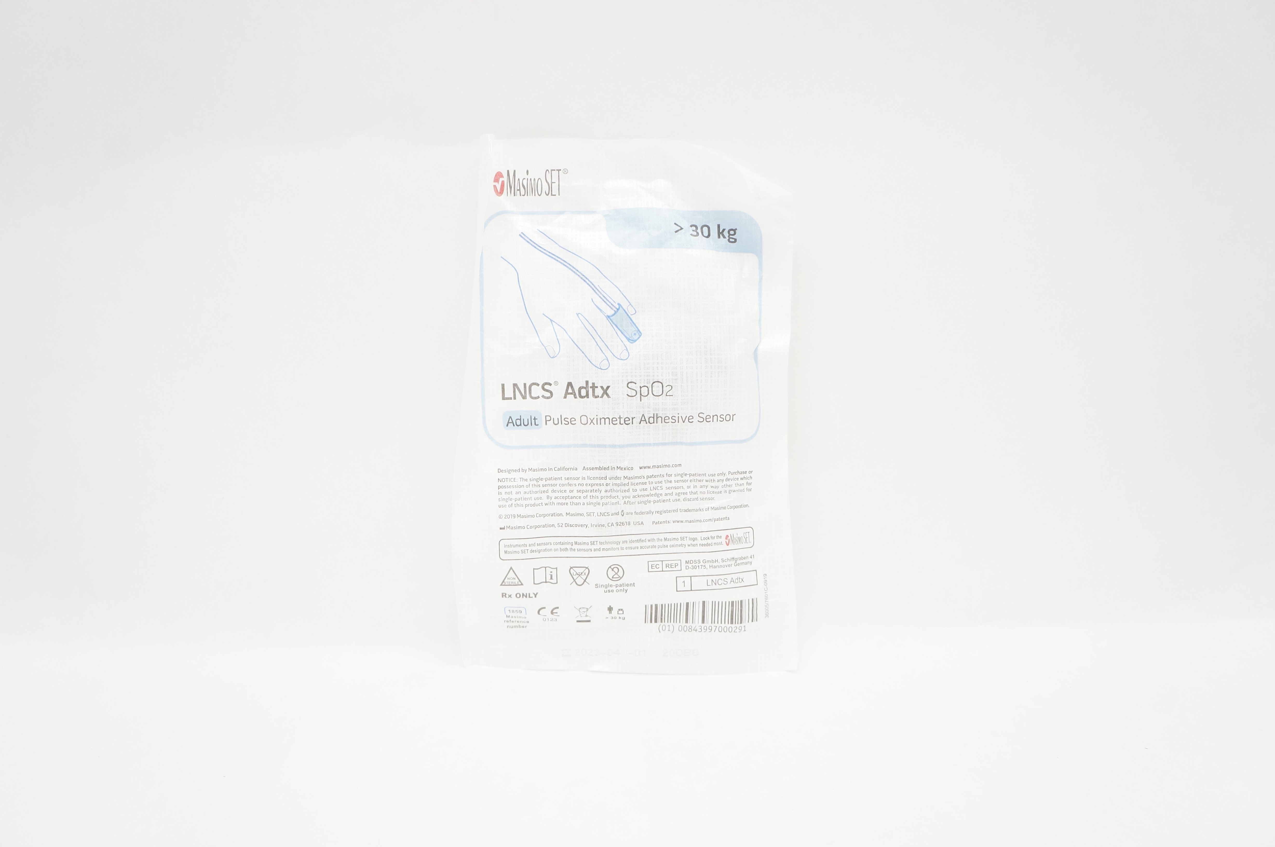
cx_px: 638
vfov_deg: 47.8
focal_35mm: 27
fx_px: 955
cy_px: 424
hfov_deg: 67.4
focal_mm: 18
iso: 800
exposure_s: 1/60
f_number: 6.3
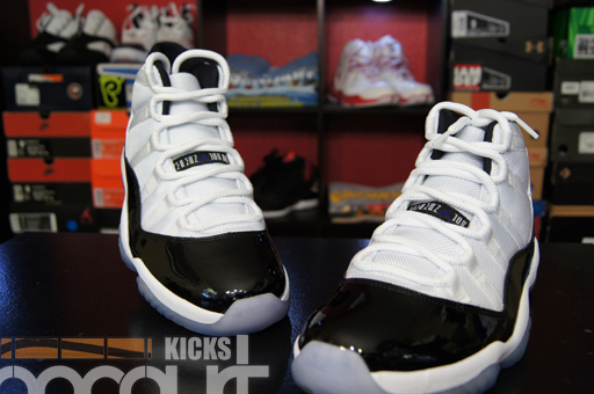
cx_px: 324
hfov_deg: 55.8
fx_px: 560
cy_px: 195
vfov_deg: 38.8
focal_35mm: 34
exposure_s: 1/40
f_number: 3.5
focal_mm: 20
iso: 400
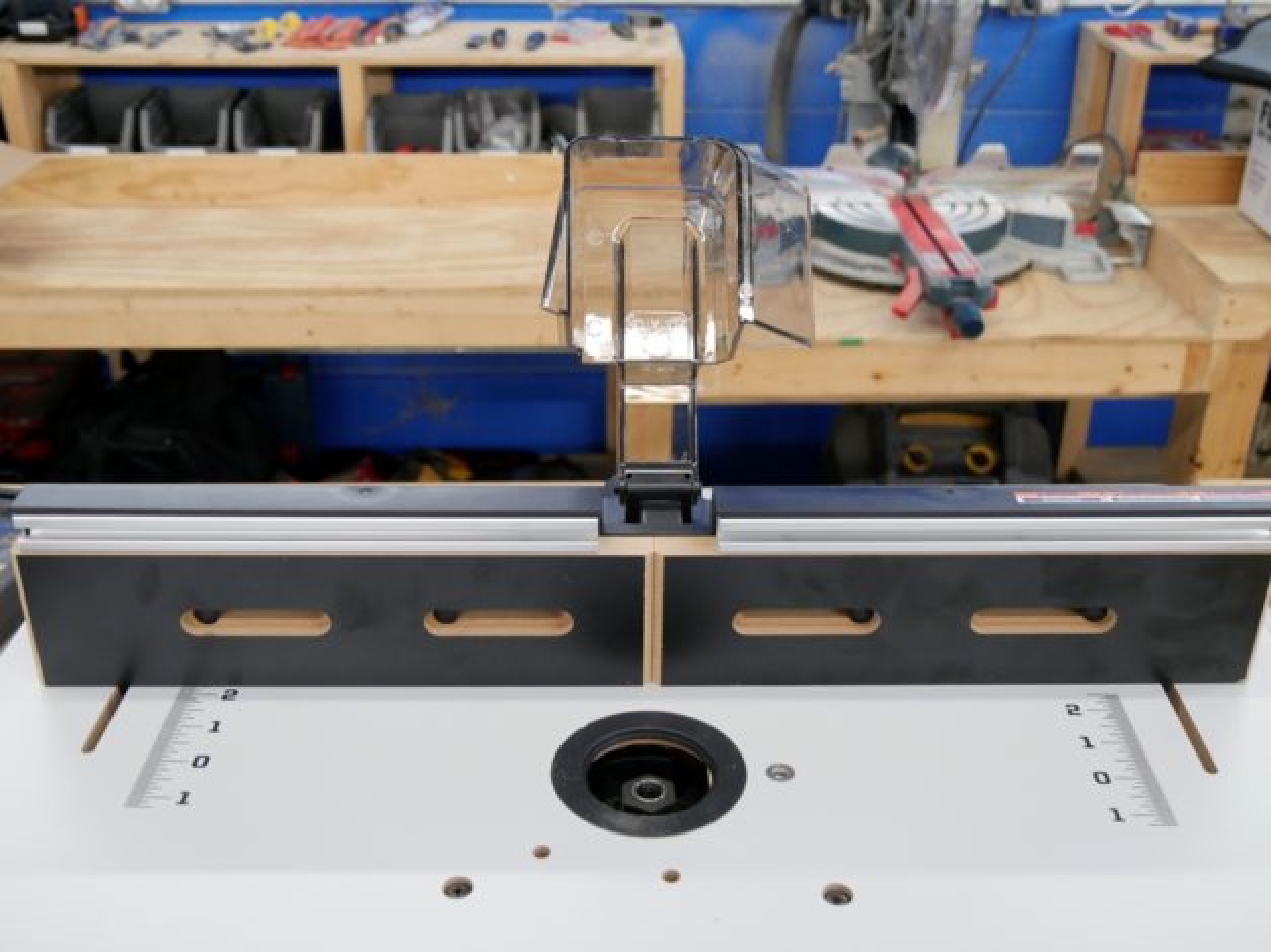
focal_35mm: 38
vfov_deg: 37.7
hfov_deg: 49.0
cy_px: 476
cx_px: 636
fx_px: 1395
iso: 800
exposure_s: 1/60
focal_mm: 19
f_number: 3.8
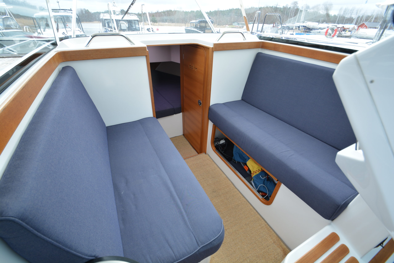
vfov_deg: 77.3
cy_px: 132
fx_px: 164
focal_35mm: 15
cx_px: 197
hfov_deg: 100.4
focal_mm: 10
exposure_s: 1/125
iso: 250
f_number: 5.6
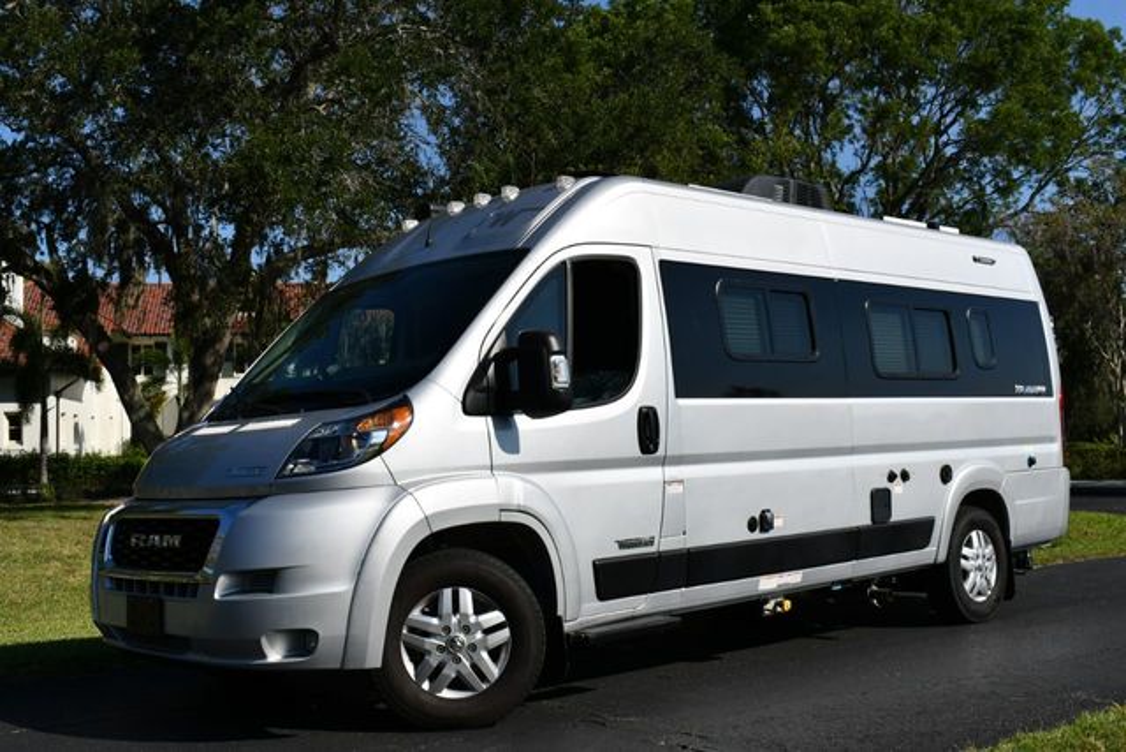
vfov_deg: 31.9
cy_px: 376
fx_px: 1314
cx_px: 563
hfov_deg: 46.4
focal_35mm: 42
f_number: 10
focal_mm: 21
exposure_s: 1/400
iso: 100
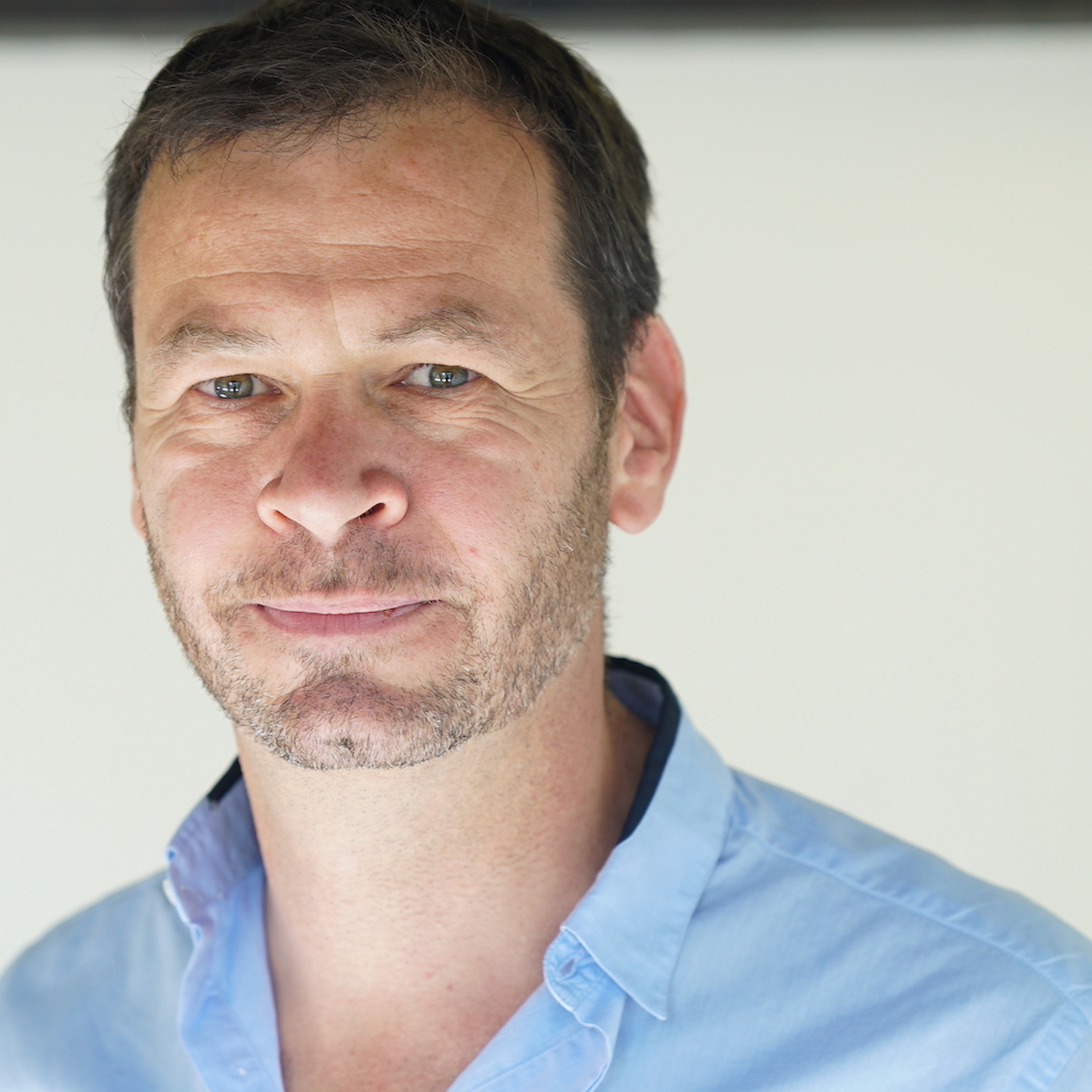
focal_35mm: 115
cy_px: 566
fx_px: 4104
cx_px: 412
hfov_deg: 15.1
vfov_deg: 15.2
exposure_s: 1/60
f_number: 3.5
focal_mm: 70
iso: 160
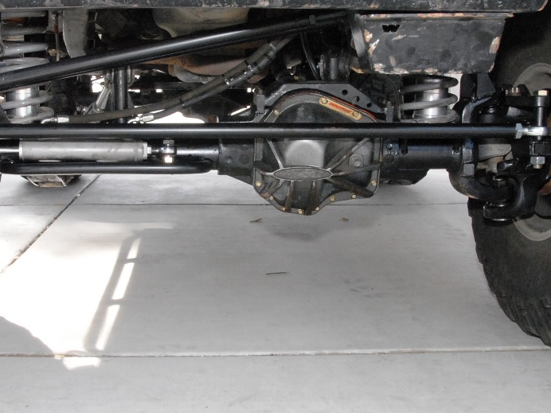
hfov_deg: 40.3
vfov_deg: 30.8
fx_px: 748
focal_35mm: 47
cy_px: 166
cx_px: 226
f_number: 22
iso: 1600
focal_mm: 22
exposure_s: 1/60
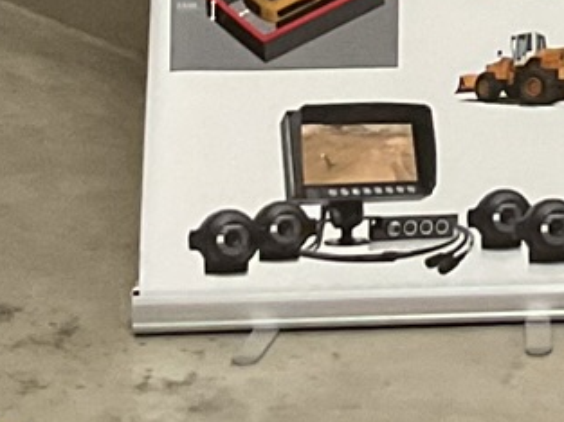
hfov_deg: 10.0
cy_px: -597
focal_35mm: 190
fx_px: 3092
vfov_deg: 7.3
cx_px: 897
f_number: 1.8
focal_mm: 3
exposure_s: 1/60
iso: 160
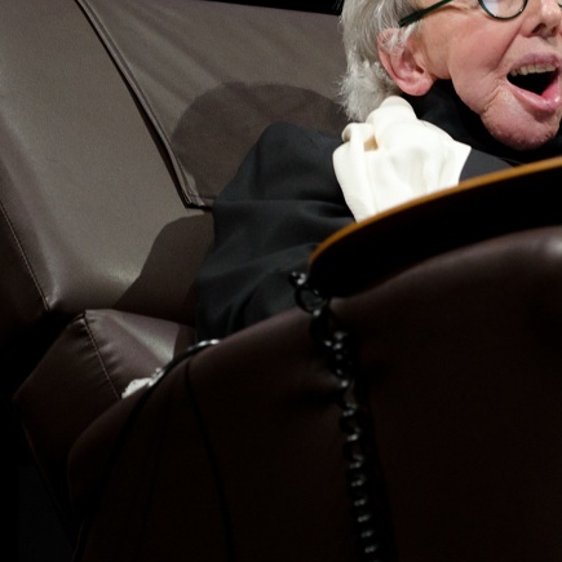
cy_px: 220
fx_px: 7715
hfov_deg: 4.2
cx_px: 521
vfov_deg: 4.2
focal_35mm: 420
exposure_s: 1/100
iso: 1250
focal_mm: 140
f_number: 3.5
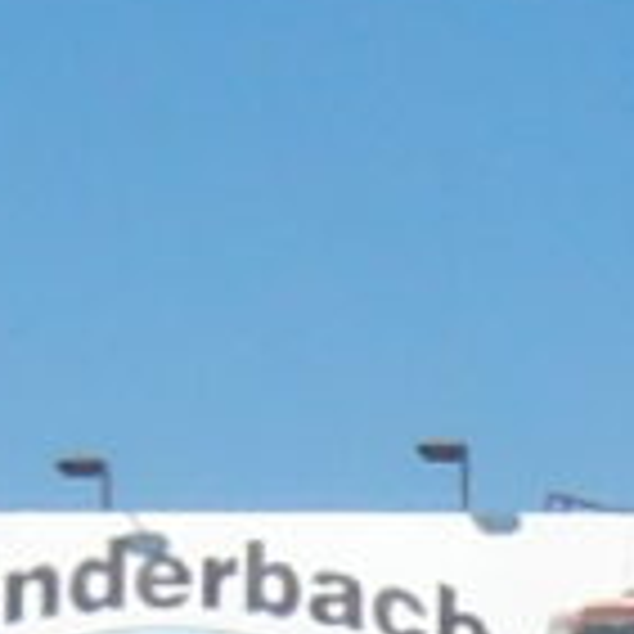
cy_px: 1299
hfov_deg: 3.7
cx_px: 1951
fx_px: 9470
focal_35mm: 457
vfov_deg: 3.8
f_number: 11
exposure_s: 1/400
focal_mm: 10.04
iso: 250
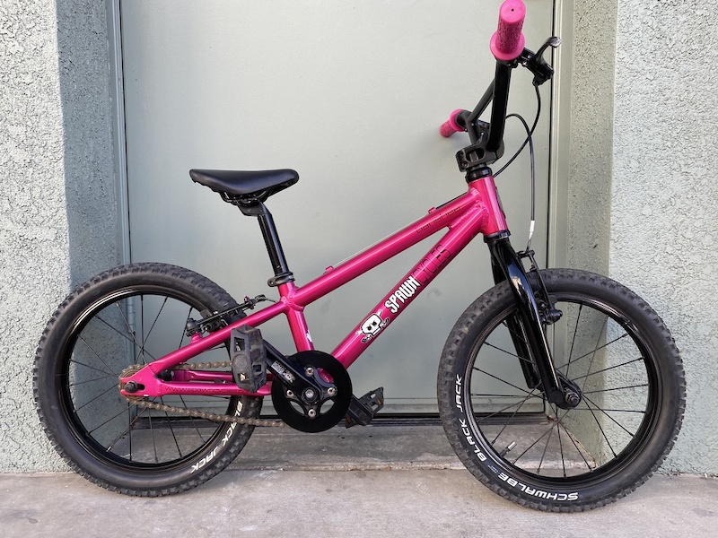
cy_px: 269
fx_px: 539
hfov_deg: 67.3
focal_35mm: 26
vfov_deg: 53.1
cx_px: 359
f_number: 1.8
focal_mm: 4.25
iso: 32
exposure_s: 1/122
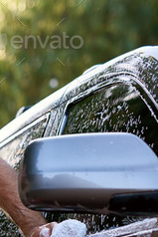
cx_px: -113
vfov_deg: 10.7
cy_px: 333
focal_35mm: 186
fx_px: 1223
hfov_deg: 7.2
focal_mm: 50
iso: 200
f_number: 2
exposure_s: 1/800
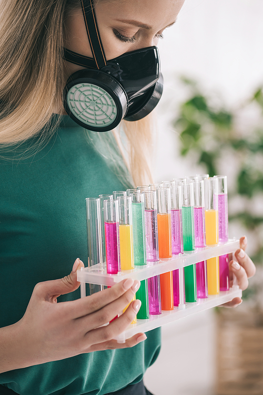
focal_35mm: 105
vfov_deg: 19.4
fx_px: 1149
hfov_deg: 13.1
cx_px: 132
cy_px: 198
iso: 100
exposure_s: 1/200
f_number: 5.6
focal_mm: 105
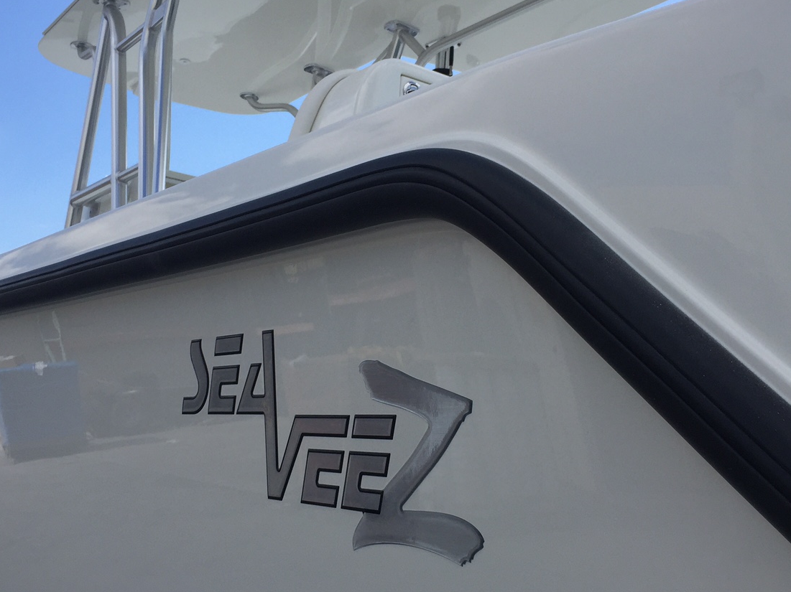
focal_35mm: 43
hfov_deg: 43.9
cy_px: 309
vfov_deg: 33.6
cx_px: 386
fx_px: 982
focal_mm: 4.15
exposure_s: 1/2475
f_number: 2.2
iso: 32
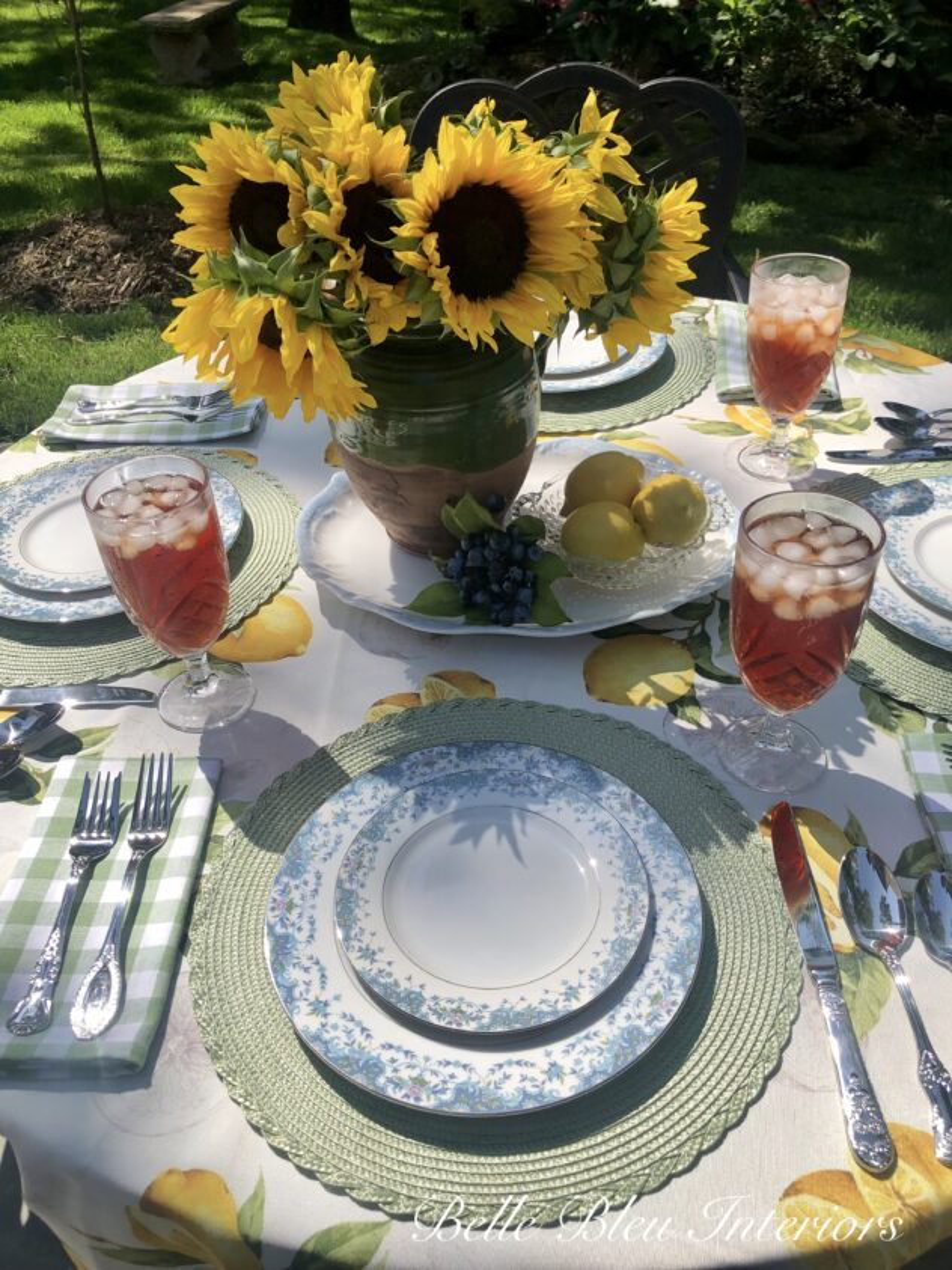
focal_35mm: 28
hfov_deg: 49.7
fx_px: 1027
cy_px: 635
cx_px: 476
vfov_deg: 63.5
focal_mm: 3.99
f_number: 1.8
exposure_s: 1/2315
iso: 20
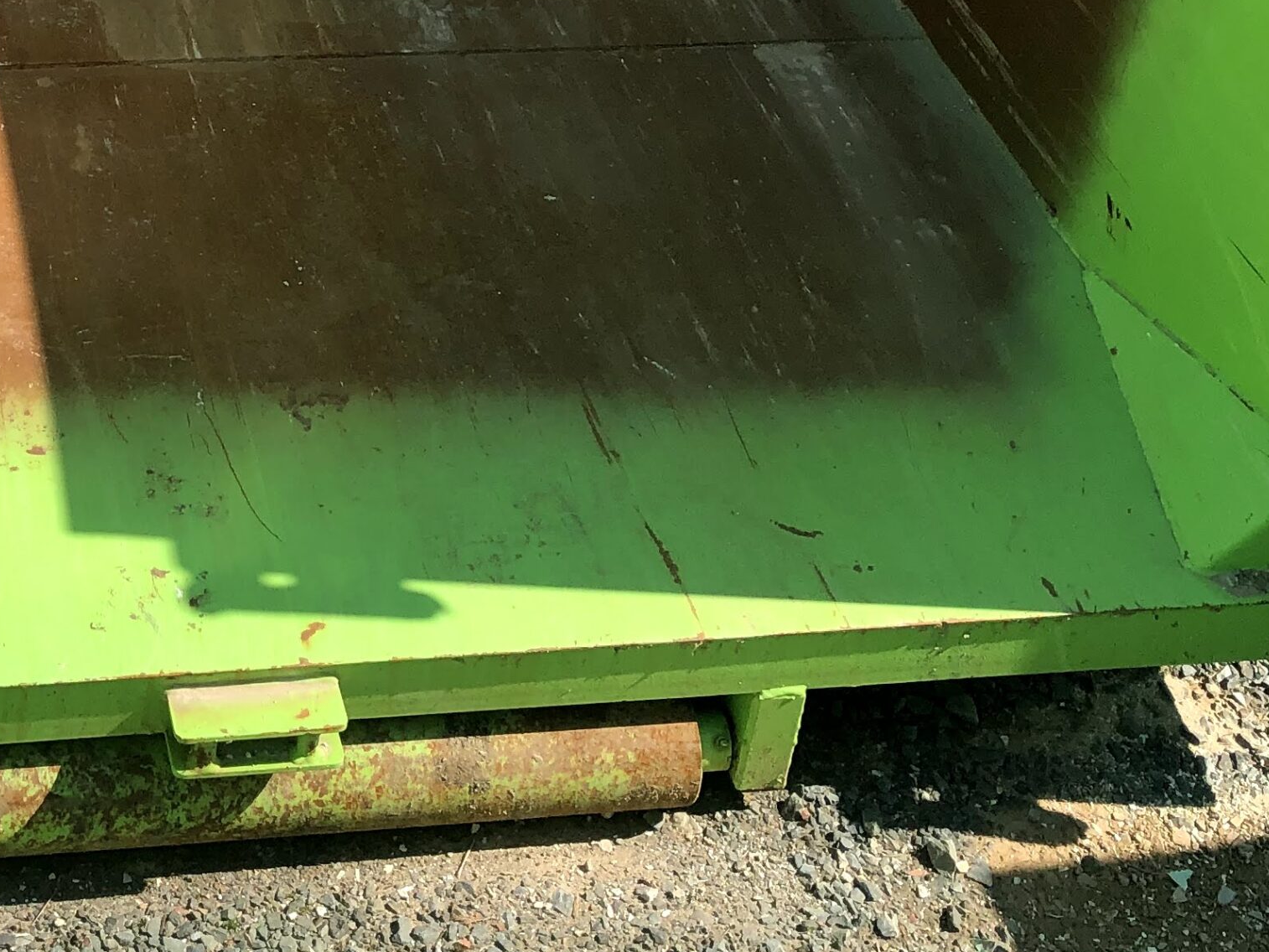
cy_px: -155
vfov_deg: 19.6
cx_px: 140
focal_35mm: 71
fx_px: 2603
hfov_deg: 26.5
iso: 20
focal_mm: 3.99
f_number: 1.8
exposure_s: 1/1656
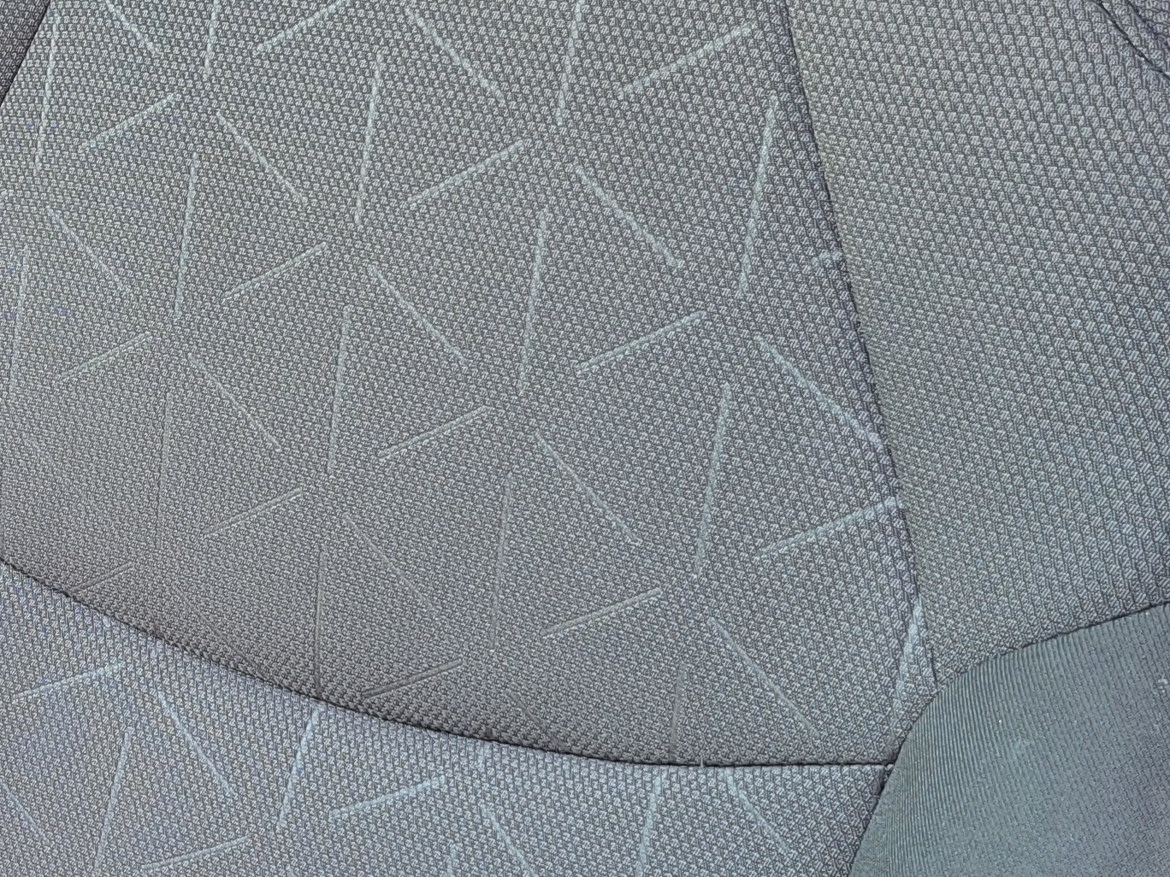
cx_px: 22
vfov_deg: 19.4
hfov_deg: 24.6
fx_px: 2569
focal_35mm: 76
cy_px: 500
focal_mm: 5.4
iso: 40
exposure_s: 1/153
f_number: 1.8
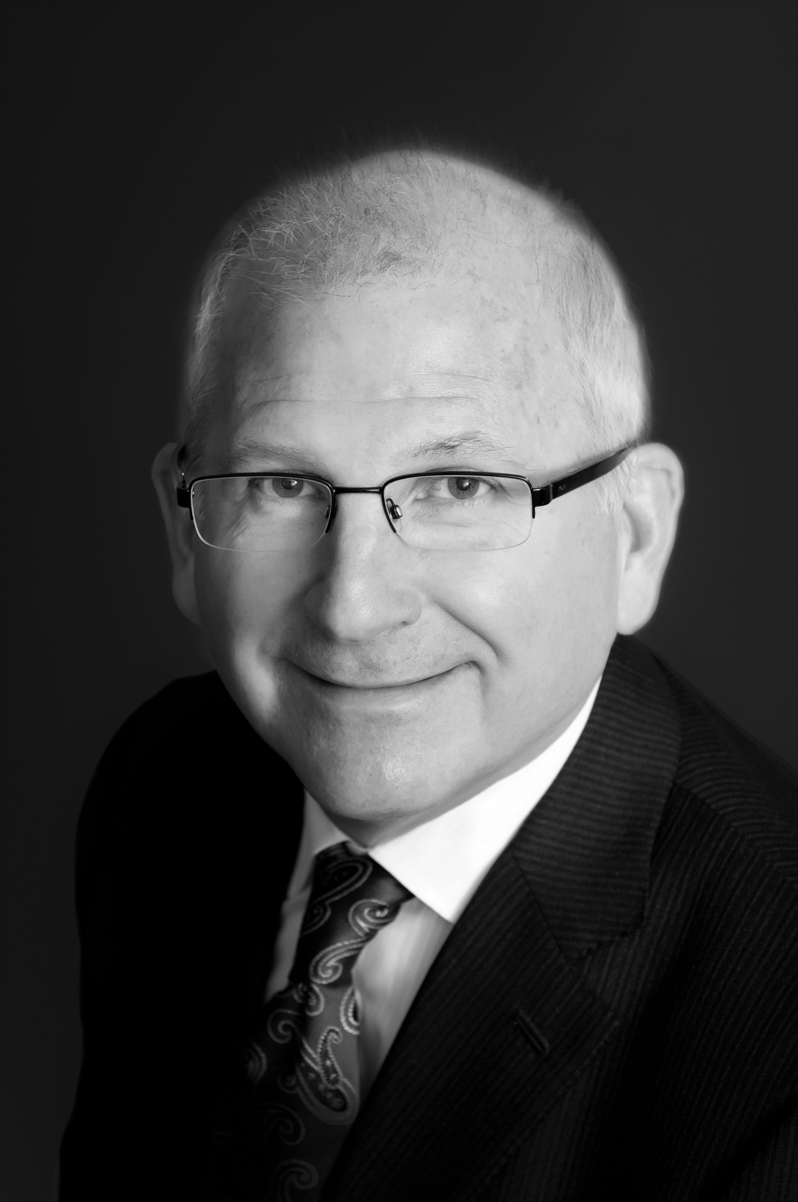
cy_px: 601
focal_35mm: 105
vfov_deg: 19.5
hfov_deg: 13.0
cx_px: 399
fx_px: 3500
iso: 100
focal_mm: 70
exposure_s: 1/160
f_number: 5
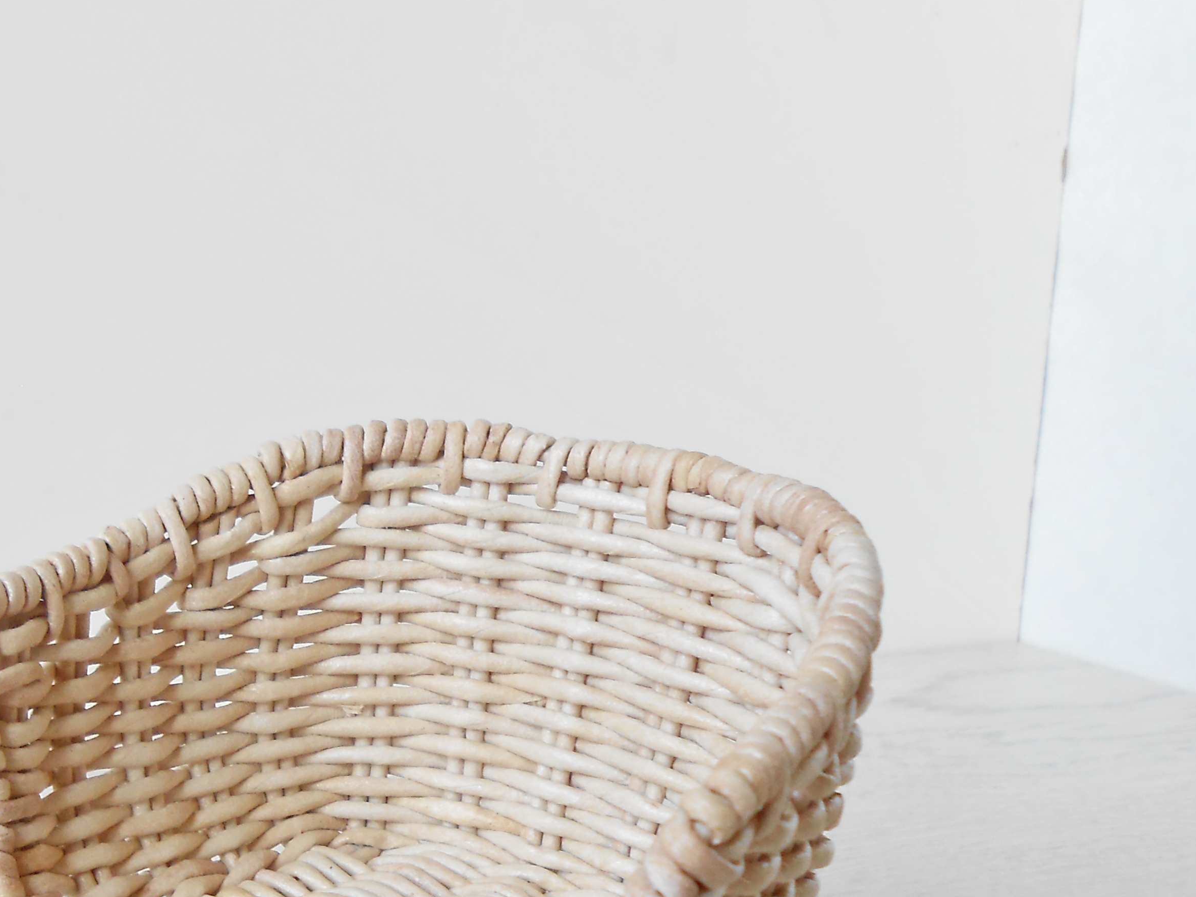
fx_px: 1762
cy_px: 787
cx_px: 258
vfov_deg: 27.6
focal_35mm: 51
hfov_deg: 36.4
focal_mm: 4.6
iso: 80
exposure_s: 1/40
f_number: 3.5
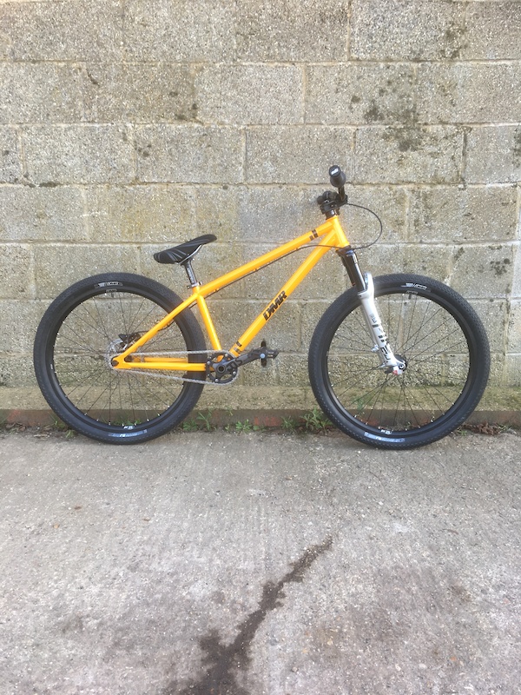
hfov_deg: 48.2
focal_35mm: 29
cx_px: 260
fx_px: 582
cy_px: 348
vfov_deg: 61.7
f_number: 2.2
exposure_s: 1/50
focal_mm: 4.15
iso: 25
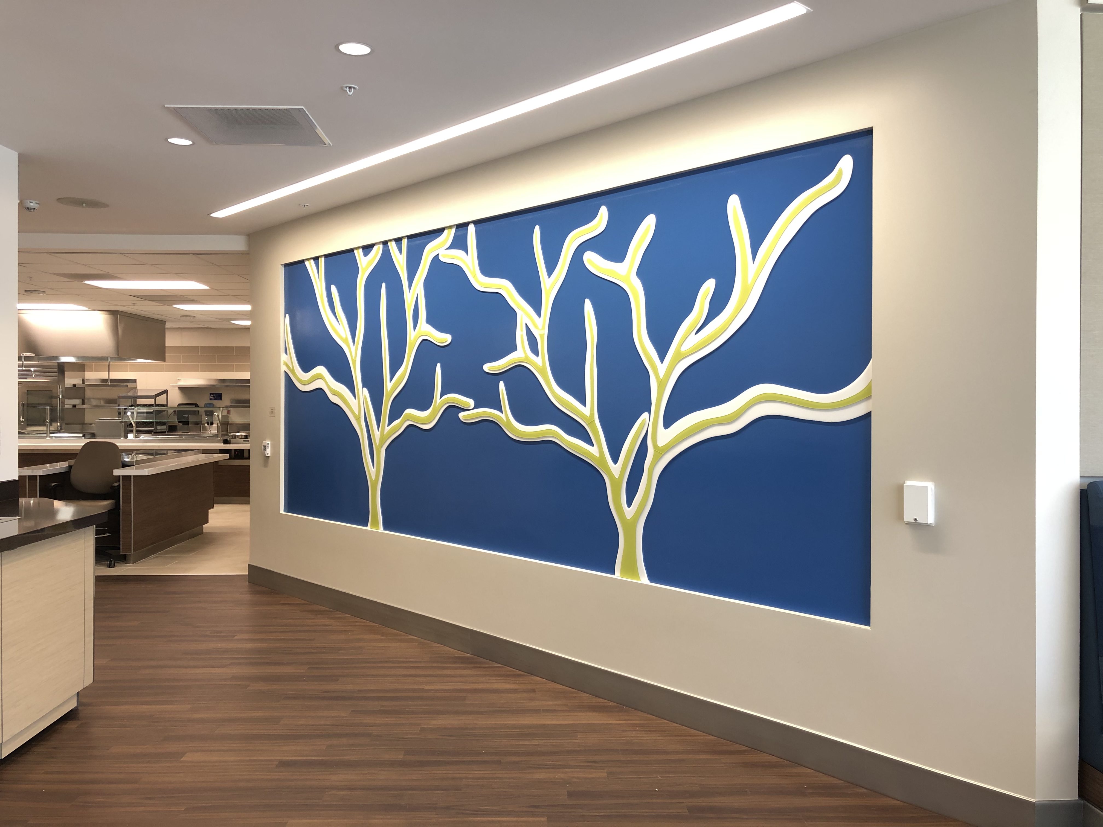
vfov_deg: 49.7
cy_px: 414
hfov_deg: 63.4
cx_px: 552
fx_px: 892
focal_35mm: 28
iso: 40
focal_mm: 3.99
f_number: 1.8
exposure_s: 1/24
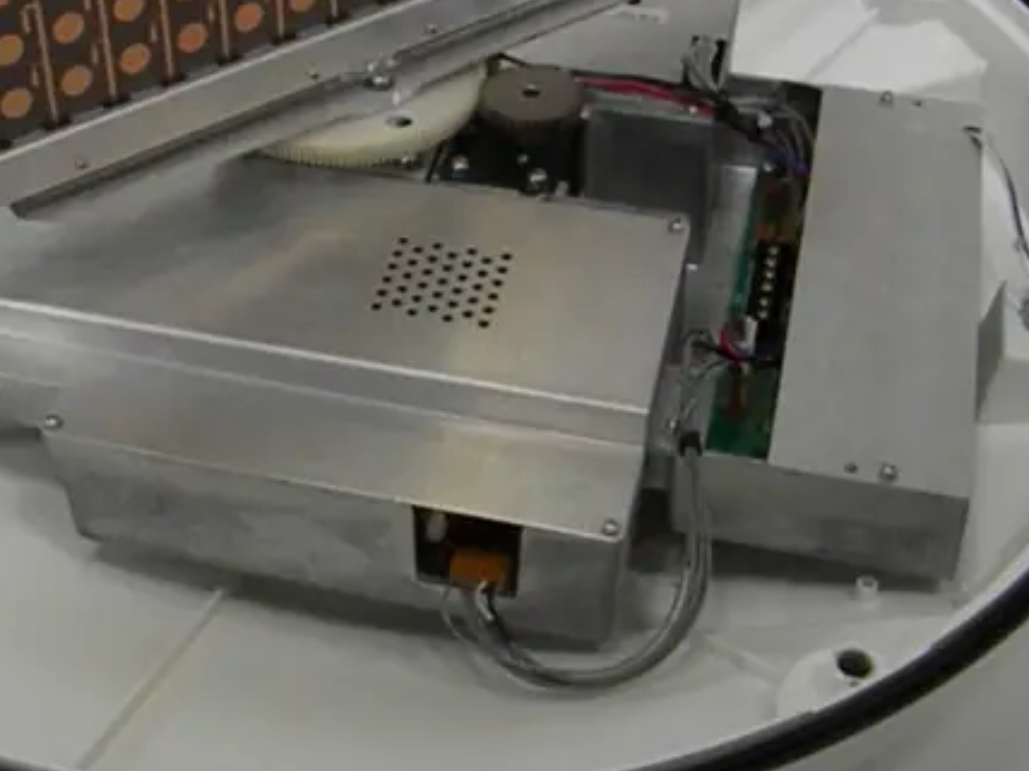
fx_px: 1754
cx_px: 359
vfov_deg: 24.7
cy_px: 240
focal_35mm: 59
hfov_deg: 32.5
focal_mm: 5
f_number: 3.5
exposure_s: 1/663
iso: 720
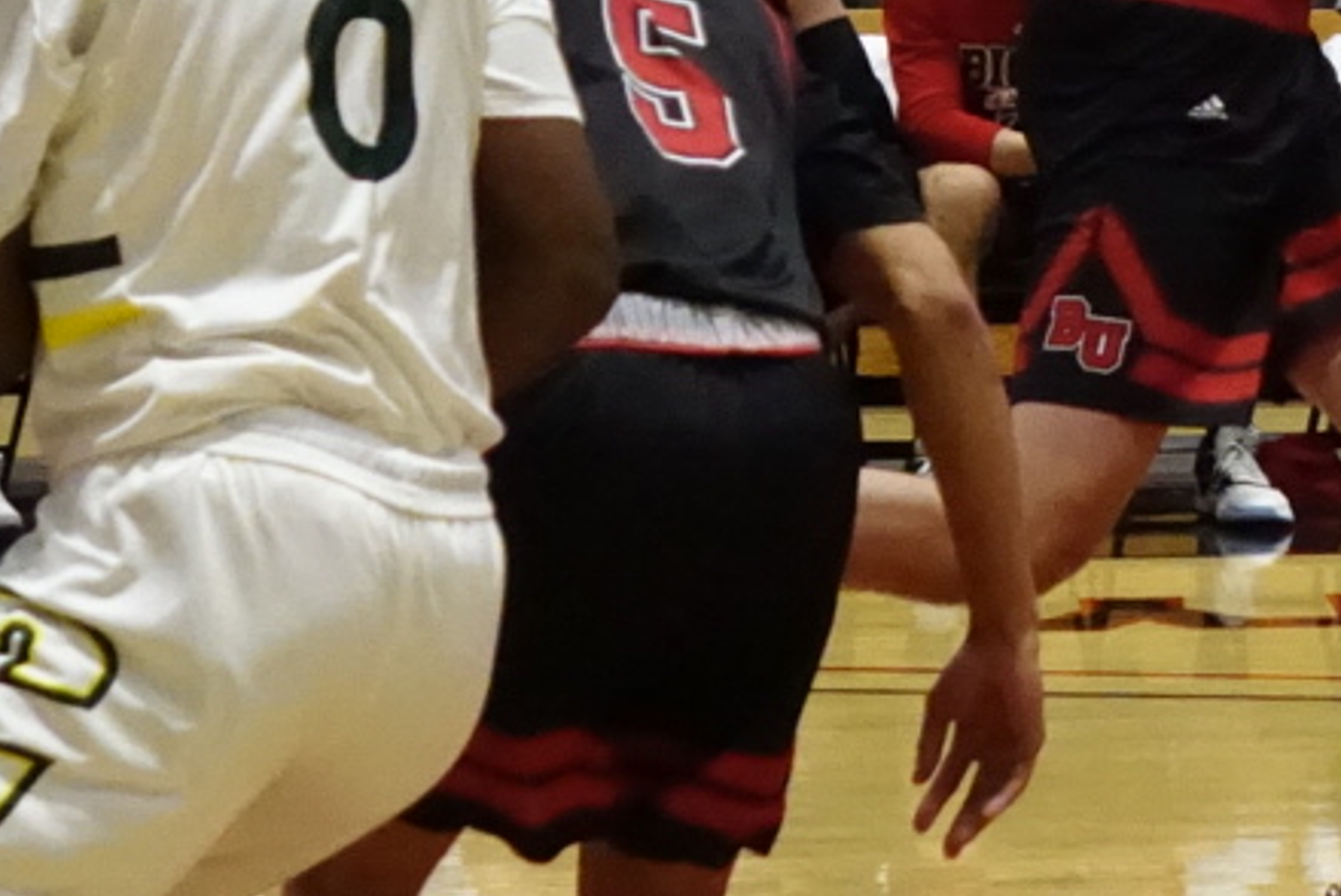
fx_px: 10809
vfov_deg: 4.7
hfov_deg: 7.0
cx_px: 1856
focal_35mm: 290
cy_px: -146
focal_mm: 28.93
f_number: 2.8
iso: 5000
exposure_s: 1/1250
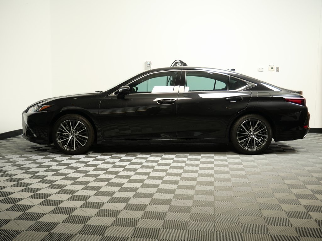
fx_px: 372
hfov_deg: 46.8
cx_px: 161
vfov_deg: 36.0
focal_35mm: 40
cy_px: 120
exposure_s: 1/200
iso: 200
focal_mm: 20
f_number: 4.5
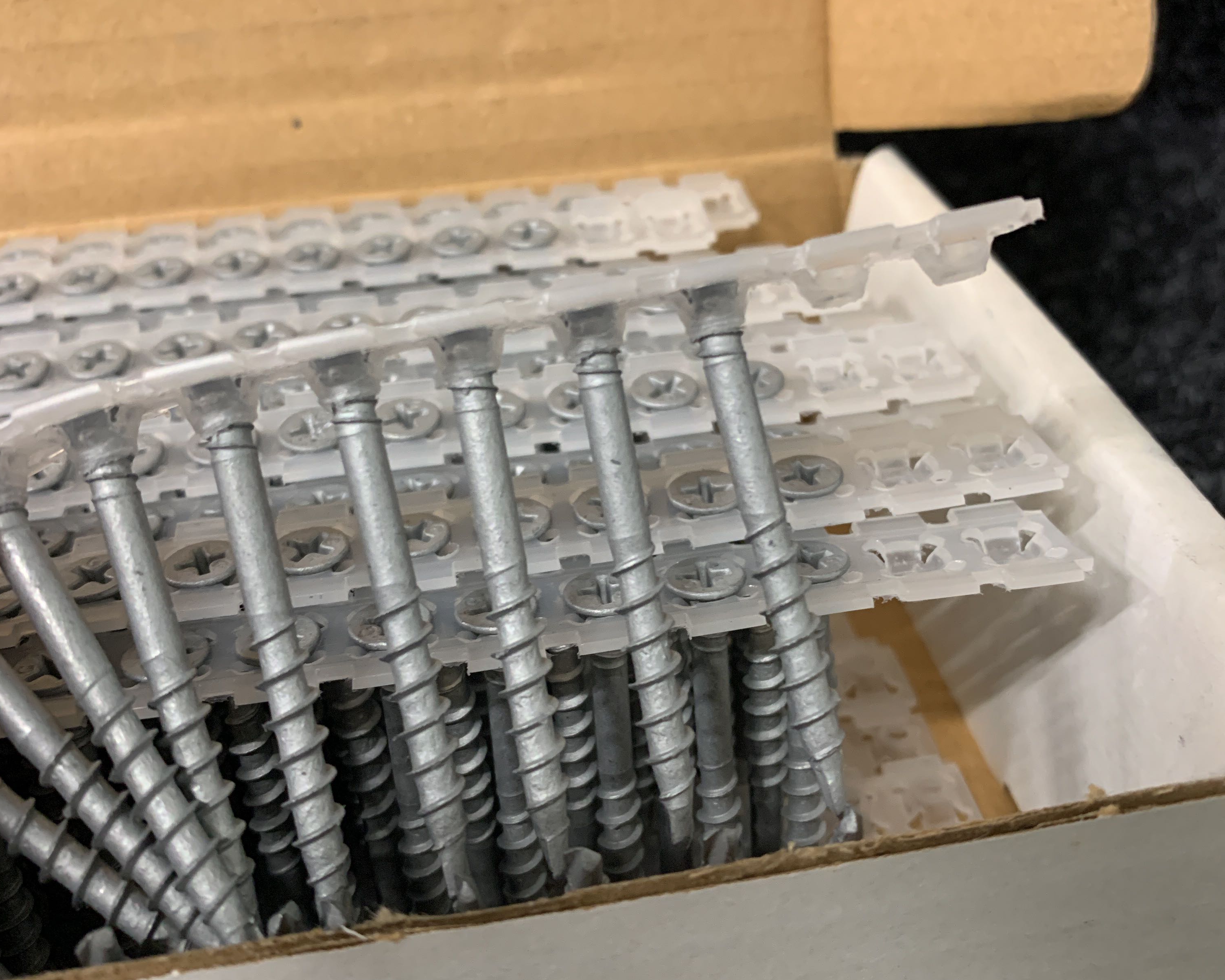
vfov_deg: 43.4
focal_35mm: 34
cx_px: 612
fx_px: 1233
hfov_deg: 52.8
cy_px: 497
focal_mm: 4.25
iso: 250
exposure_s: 1/60
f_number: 1.8
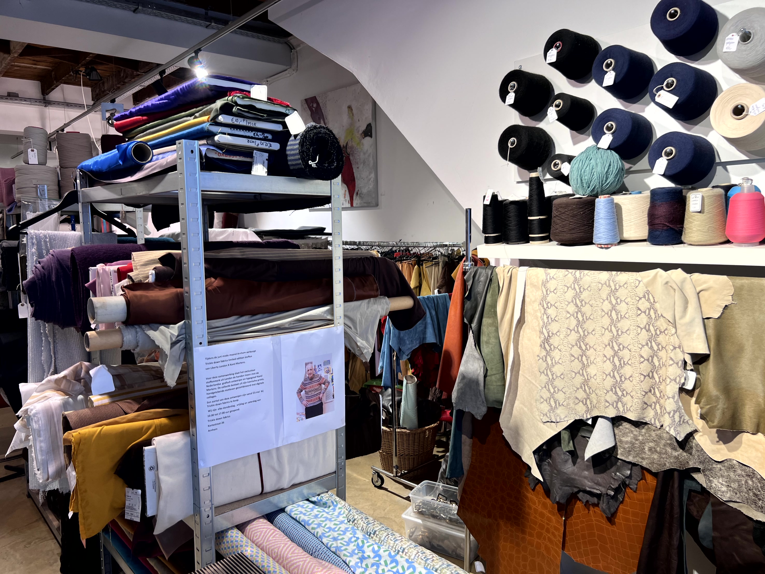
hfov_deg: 67.3
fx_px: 575
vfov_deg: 53.1
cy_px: 287
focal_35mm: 26
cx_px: 382
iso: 40
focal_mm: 5.7
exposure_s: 1/72
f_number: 1.5
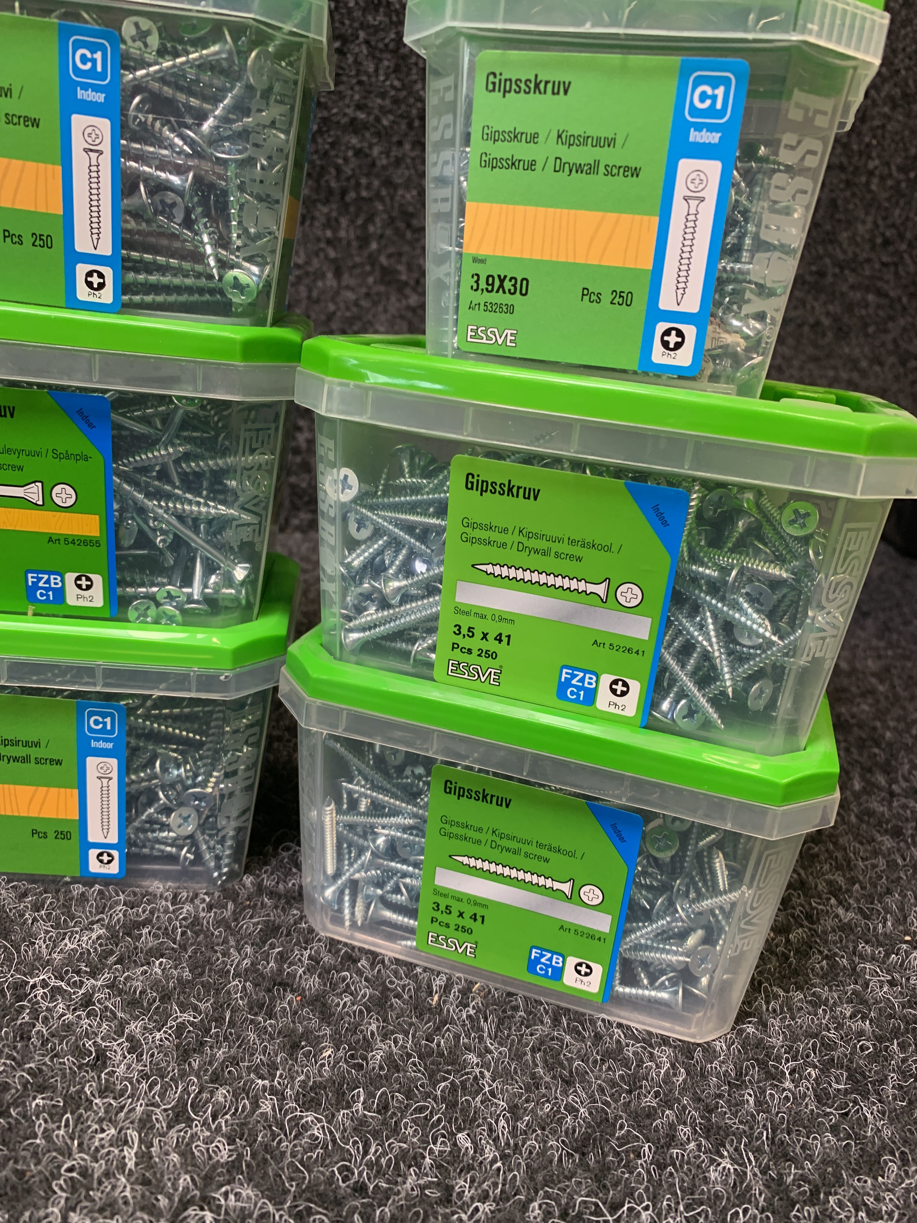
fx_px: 918
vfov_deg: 67.3
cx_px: 458
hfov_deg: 53.1
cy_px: 612
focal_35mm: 26
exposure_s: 1/60
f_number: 1.8
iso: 100
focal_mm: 4.25
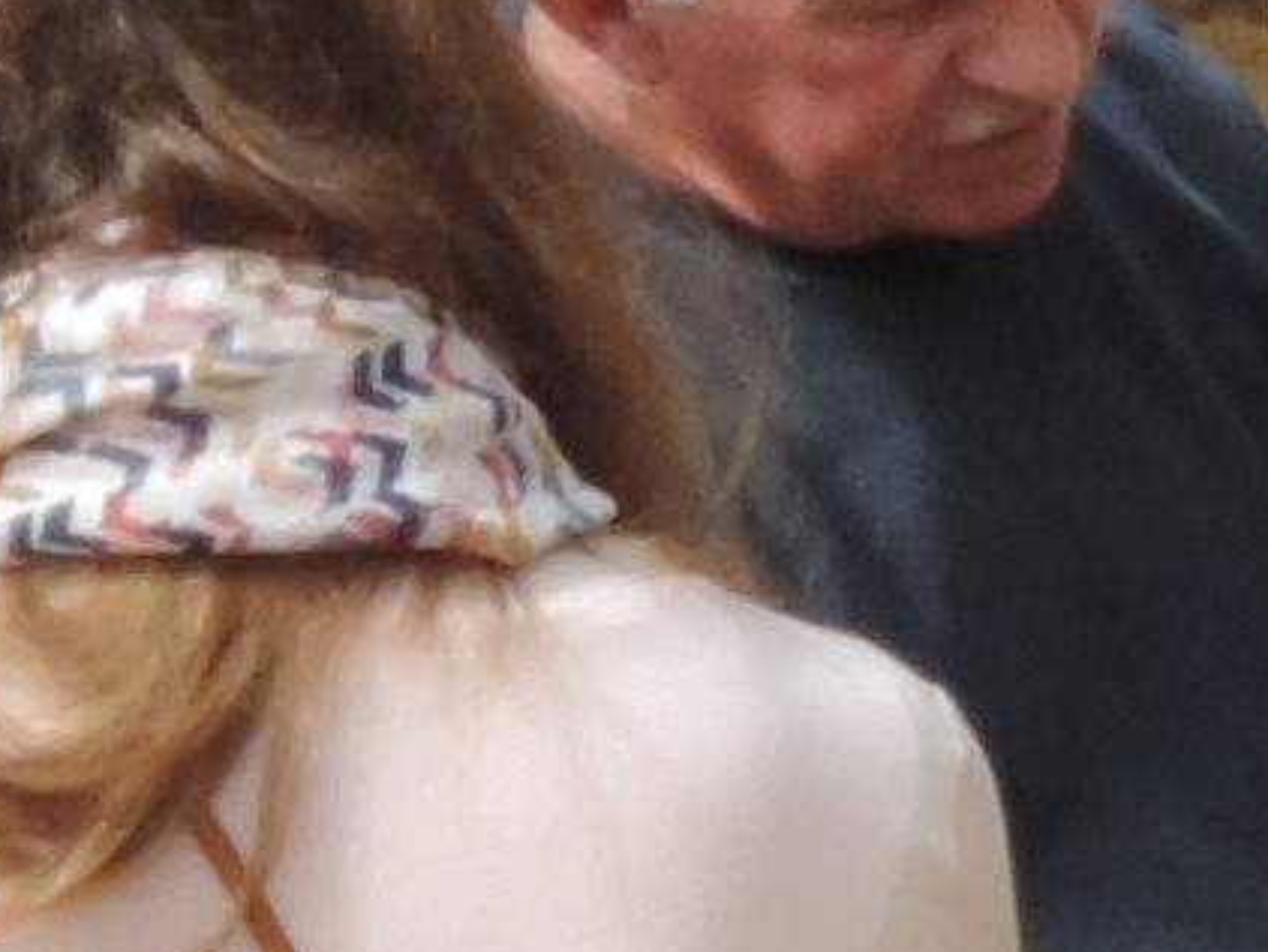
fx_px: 11179
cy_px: 1150
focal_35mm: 305
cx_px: 1047
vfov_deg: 4.9
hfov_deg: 6.5
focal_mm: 13.3
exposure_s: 1/320
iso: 80
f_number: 3.9
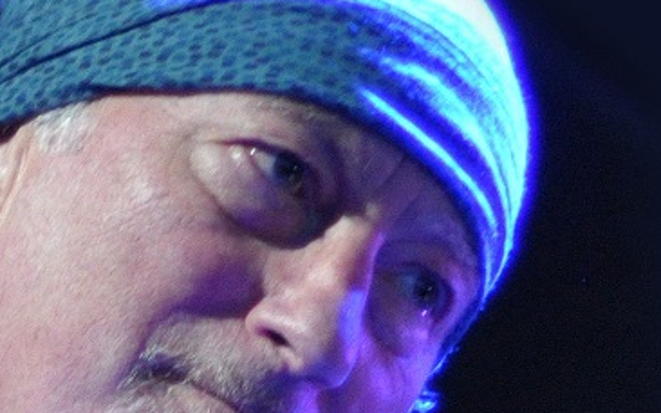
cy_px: 884
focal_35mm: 760
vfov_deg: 1.7
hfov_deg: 2.8
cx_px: 103
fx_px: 13695
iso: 900
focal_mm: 85
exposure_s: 1/125
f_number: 1.8
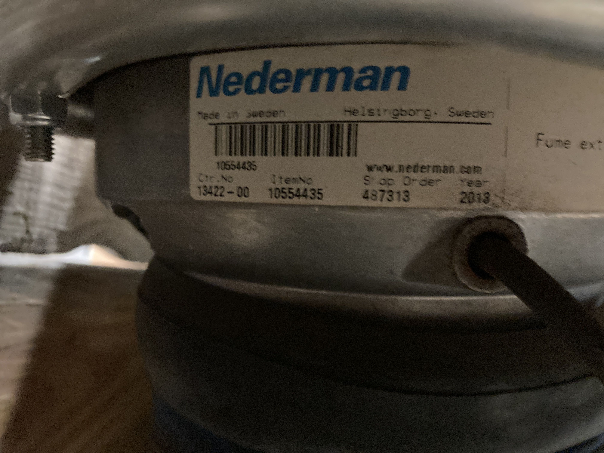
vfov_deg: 49.7
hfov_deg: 63.4
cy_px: 226
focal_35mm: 28
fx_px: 489
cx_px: 302
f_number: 1.8
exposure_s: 1/15
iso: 1000
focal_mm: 3.99
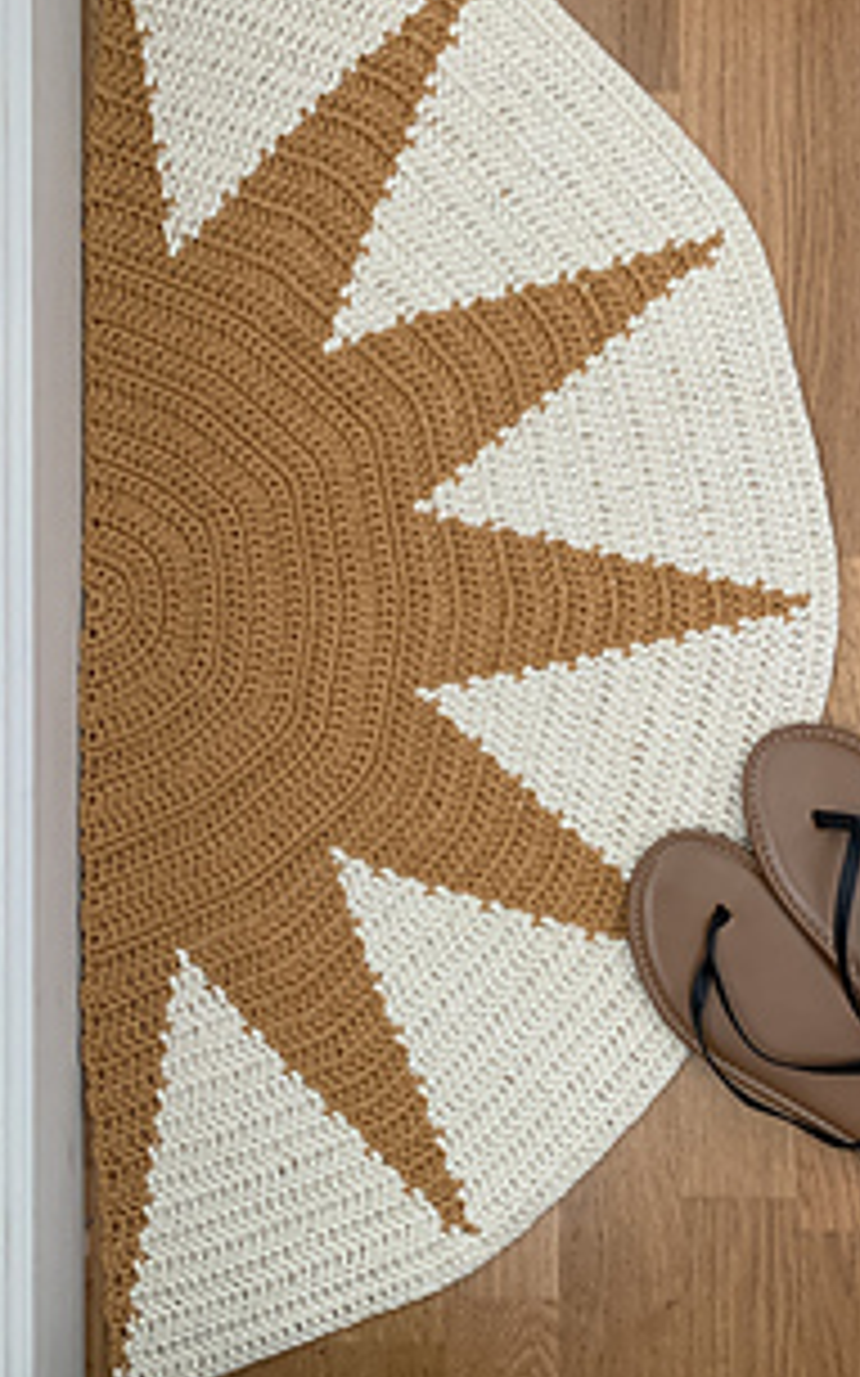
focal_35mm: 45
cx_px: 646
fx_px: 1689
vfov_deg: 44.2
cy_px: 801
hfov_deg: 28.1
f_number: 1.8
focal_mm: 4.25
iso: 320
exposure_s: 1/60
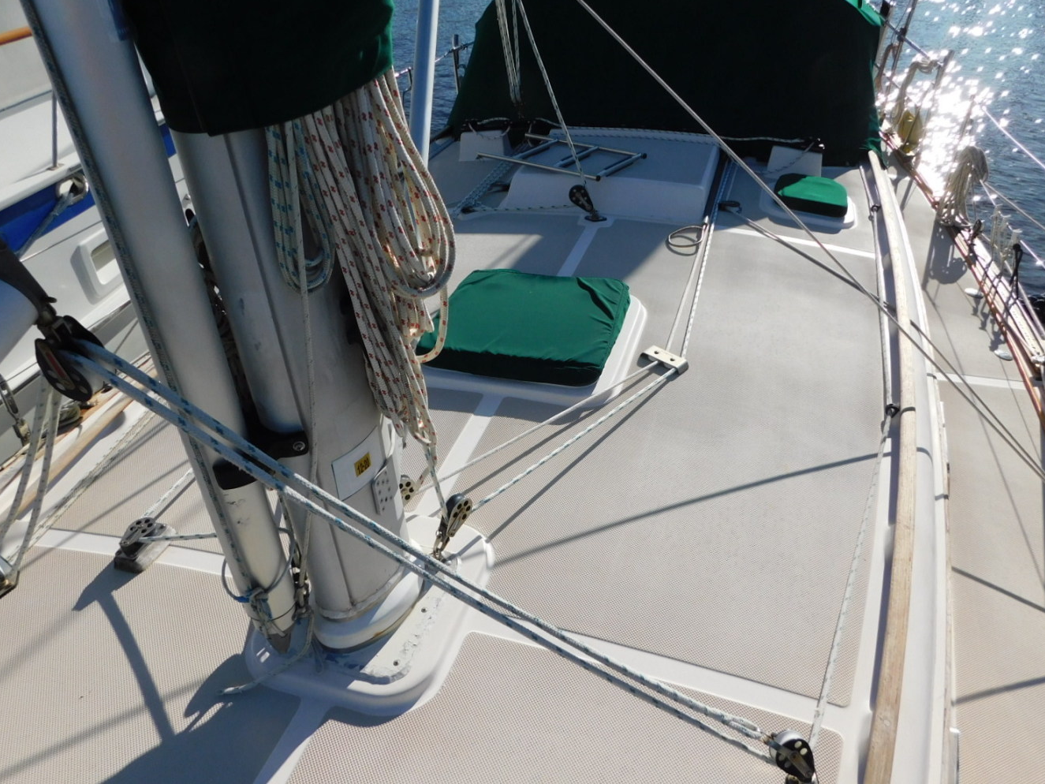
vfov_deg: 54.9
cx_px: 550
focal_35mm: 25
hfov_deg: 69.3
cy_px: 390
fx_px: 755
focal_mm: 4
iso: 125
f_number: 6
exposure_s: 1/800
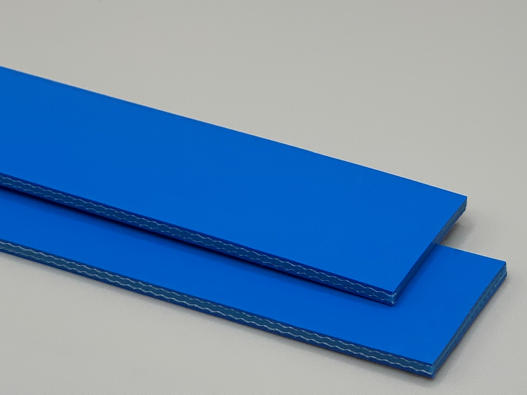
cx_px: 264
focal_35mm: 52
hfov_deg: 36.8
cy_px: 198
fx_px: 792
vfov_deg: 28.0
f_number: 2.4
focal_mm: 6
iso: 25
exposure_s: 1/120
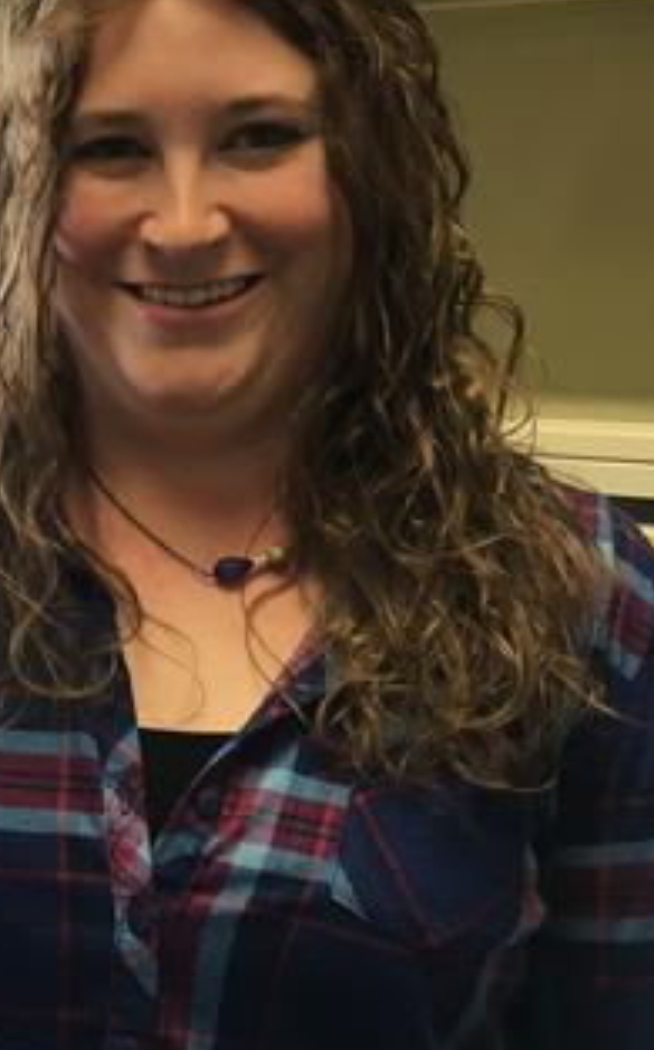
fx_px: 1686
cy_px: 550
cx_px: -117
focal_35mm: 59
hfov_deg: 20.6
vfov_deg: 34.6
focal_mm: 4.15
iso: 25
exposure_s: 1/30
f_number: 2.2
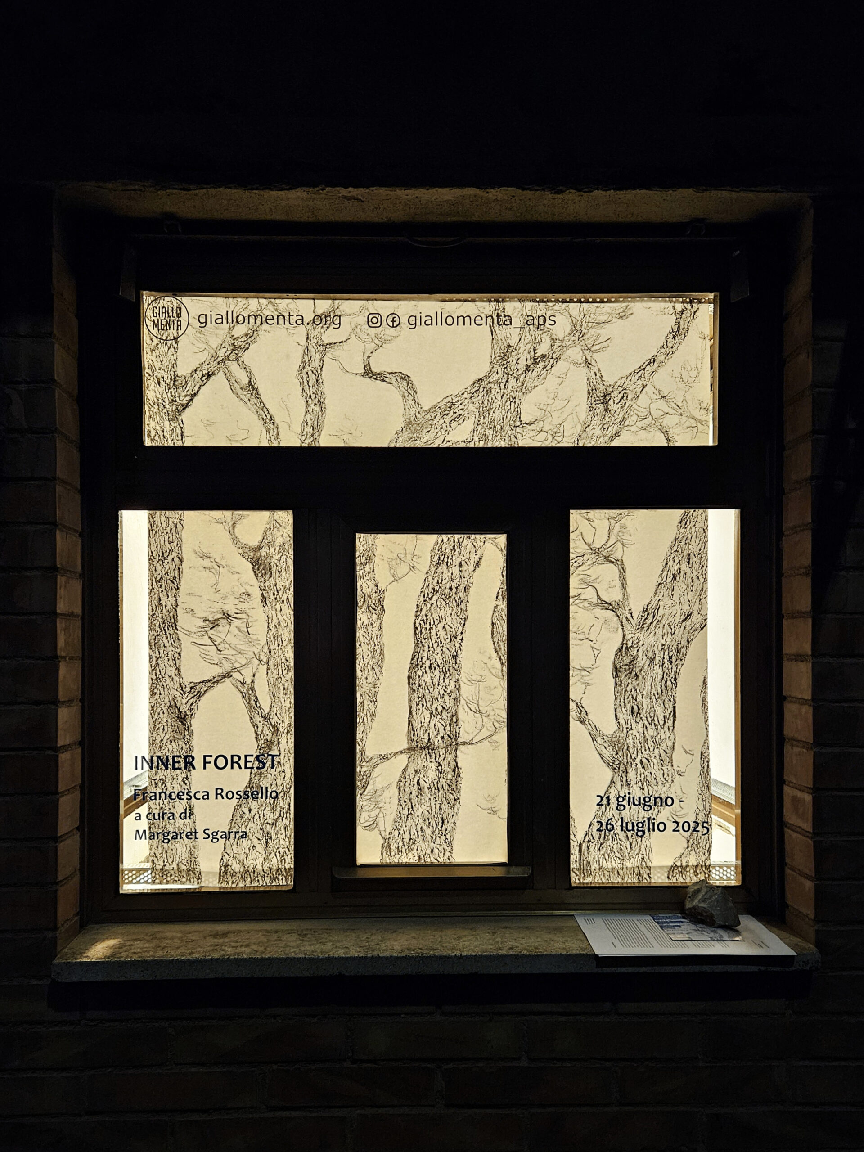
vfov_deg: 73.9
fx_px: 765
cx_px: 432
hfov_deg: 58.9
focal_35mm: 23
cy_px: 576
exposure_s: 1/885
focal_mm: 5.4
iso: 25
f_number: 1.8
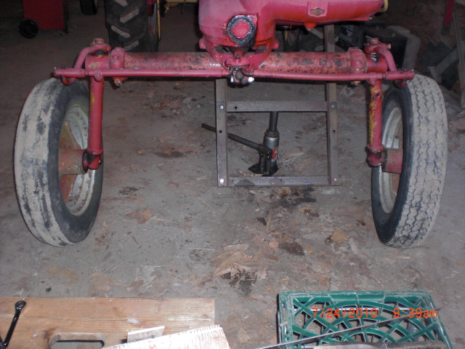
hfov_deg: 49.0
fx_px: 510
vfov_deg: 37.7
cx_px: 232
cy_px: 174
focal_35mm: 38
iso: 200
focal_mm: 6.3
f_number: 3.1
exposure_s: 1/60
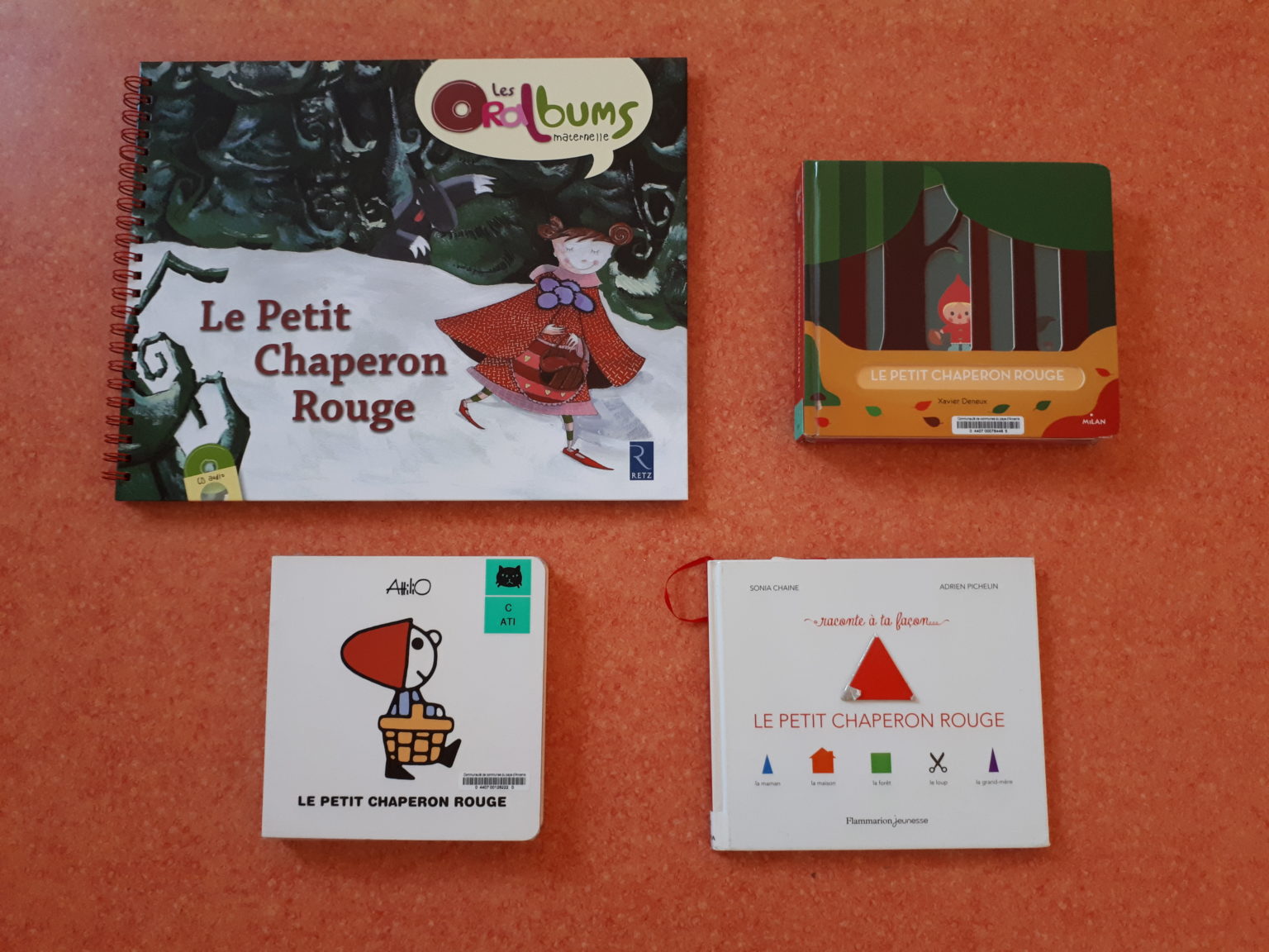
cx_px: 634
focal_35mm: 27
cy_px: 476
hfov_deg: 65.3
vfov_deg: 51.4
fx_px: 990
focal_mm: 3.6
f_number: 1.9
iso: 200
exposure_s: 1/33
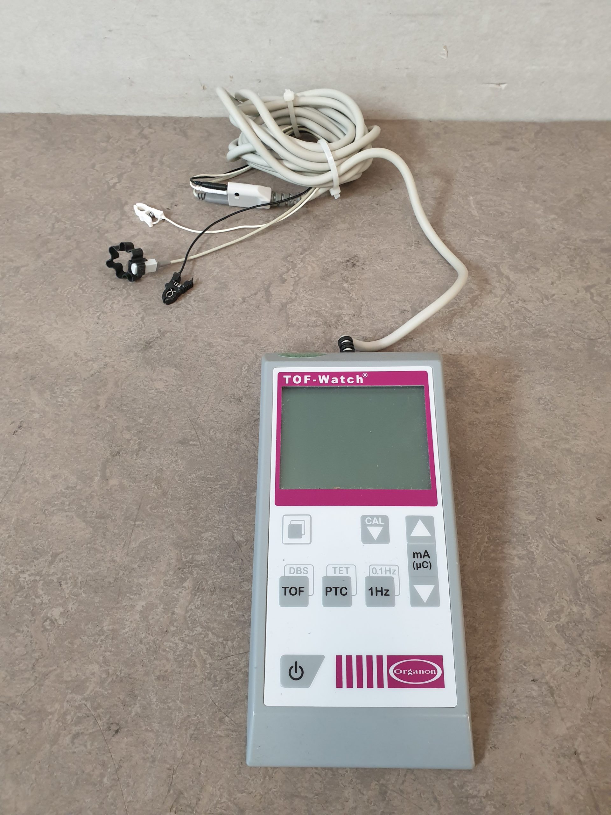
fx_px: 612
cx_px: 306
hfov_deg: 53.1
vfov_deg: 67.3
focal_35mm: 26
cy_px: 408
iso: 320
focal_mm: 4.3
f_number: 2.4
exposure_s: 1/33
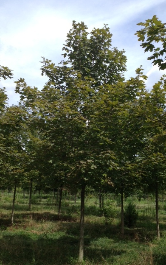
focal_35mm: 38
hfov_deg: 33.6
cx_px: 86
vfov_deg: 51.5
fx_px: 275
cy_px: 133
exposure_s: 1/1227
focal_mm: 4.28
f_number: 2.4
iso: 50
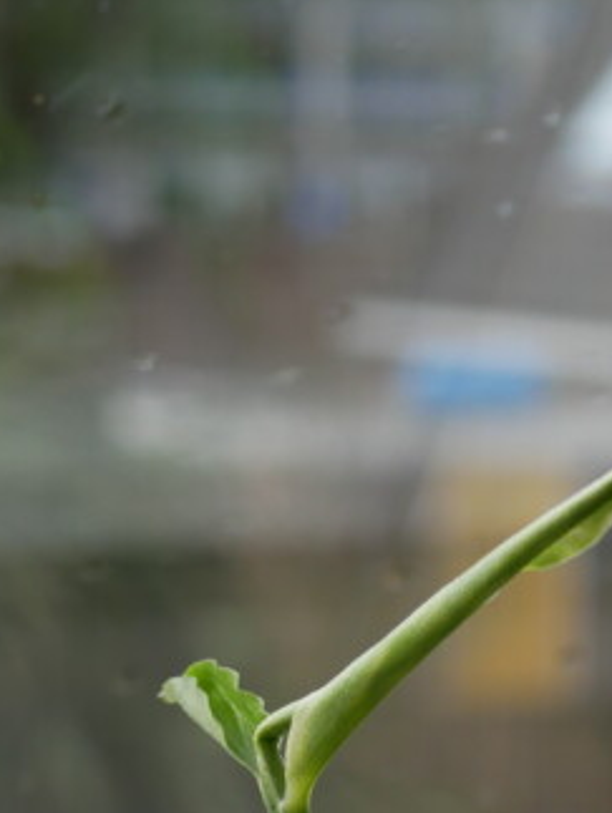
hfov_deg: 7.8
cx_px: 632
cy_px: 1280
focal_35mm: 190
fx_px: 4470
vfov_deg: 10.0
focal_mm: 30
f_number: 5
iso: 200
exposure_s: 1/400
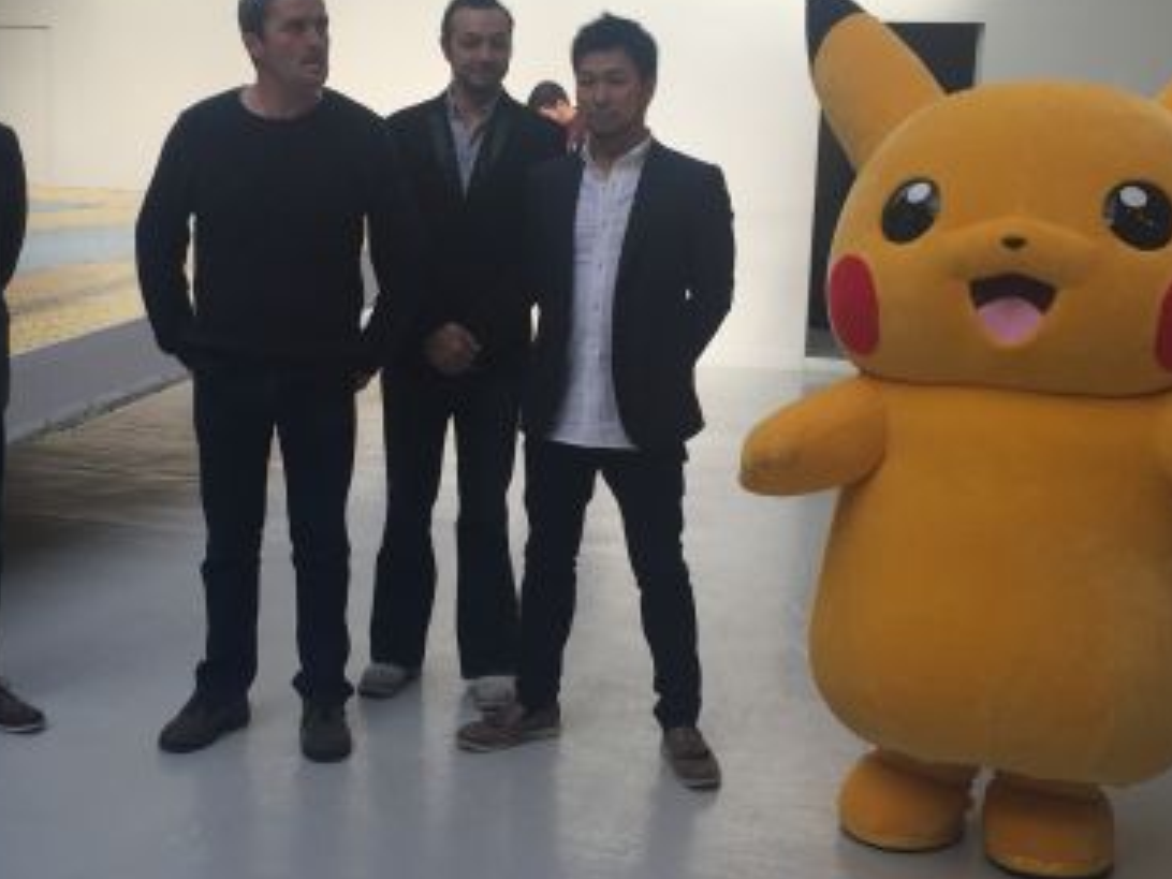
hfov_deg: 37.4
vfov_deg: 28.5
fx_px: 1727
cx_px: 470
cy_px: 367
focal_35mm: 51
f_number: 2.2
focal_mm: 4.15
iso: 32
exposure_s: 1/520
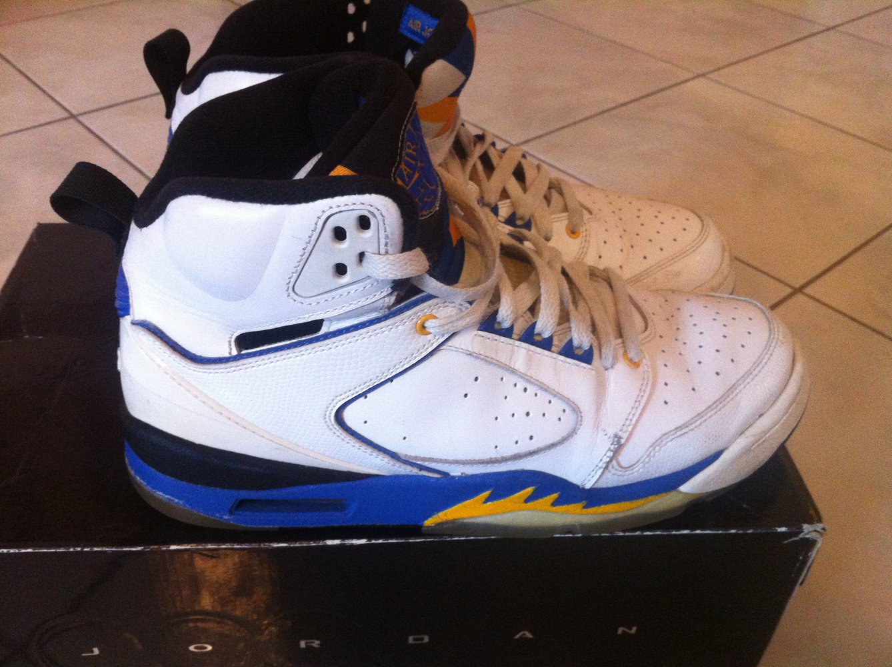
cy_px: 334
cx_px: 446
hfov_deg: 52.7
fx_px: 901
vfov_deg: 40.6
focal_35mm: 35
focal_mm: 3.85
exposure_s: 1/15
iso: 320
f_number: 2.8
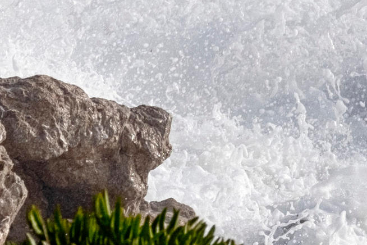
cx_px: 1035
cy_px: -530
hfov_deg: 2.2
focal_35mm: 925
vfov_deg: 1.5
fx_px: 9429
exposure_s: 1/1000
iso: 200
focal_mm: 80.4
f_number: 8
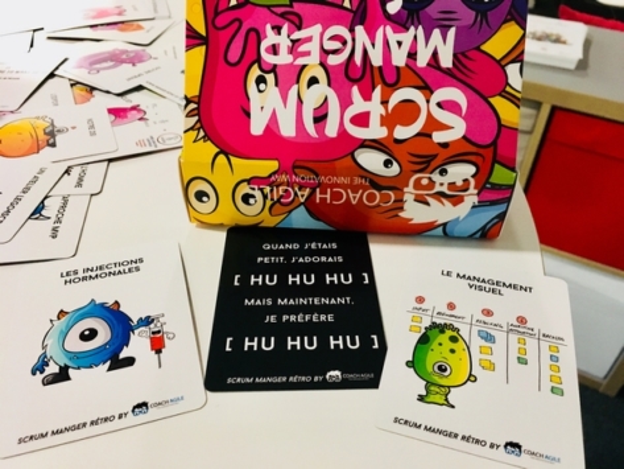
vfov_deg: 48.2
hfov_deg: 61.6
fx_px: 523
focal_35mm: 29
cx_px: 312
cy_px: 234
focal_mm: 4.15
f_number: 2.2
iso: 250
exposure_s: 1/33
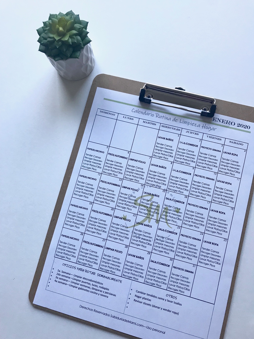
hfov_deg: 49.7
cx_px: 127
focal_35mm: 28
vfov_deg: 63.4
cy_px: 170
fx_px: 274
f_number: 1.8
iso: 25
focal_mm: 3.99
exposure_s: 1/40
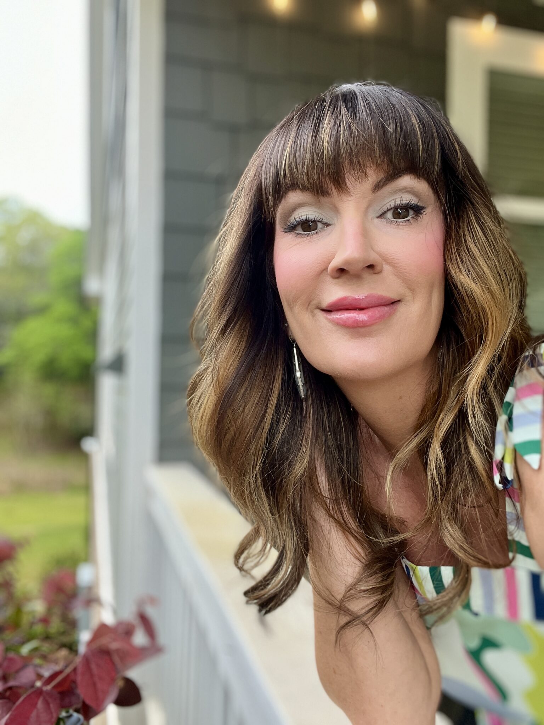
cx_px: 272
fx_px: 629
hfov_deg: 46.8
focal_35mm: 30
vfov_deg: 60.0
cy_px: 362
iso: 80
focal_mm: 2.71
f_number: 2.2
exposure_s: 1/121
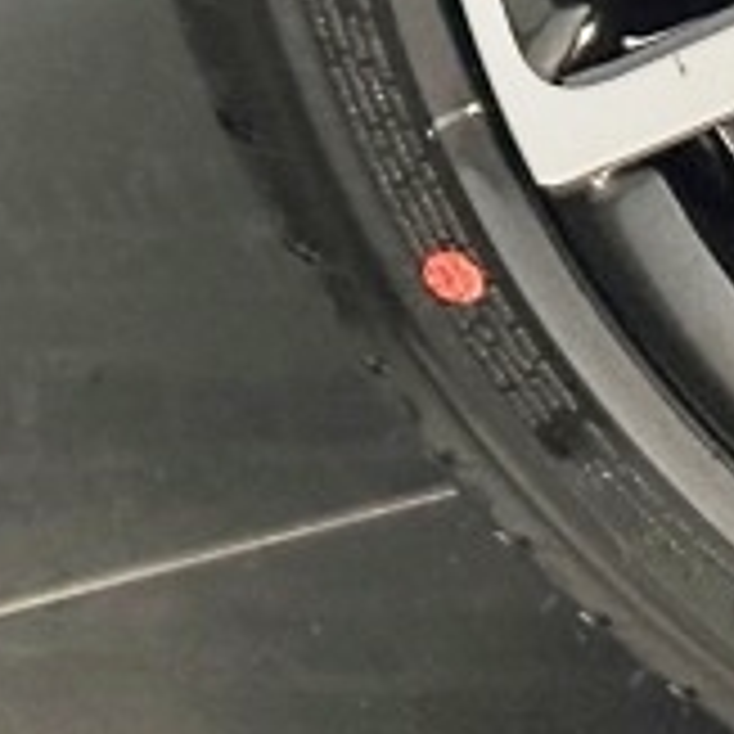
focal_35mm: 266
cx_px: 1729
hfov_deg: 6.3
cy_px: -338
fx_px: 6381
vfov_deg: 6.5
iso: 640
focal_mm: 6.86
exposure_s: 1/30
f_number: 1.78
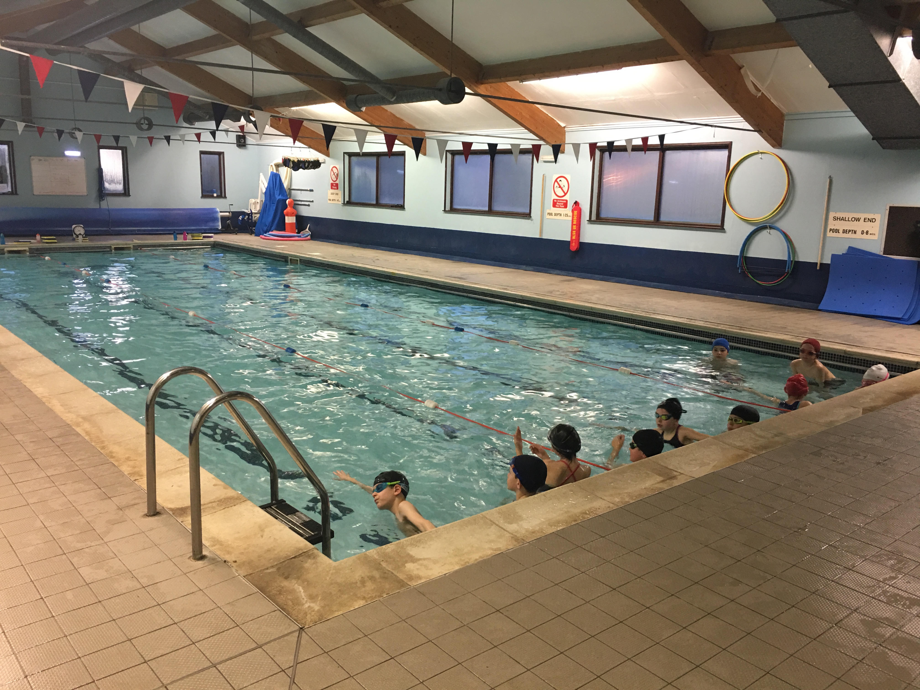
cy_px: 345
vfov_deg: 48.2
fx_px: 771
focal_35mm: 29
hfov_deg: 61.7
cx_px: 460
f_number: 2.2
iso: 64
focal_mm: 4.15
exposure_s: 1/17
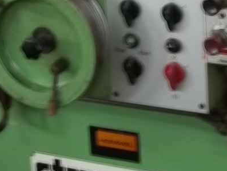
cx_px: 113
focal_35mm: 165
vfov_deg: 8.8
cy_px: -84
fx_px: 1082
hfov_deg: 12.0
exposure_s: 1/2
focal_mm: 5.7
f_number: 2.9
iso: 64
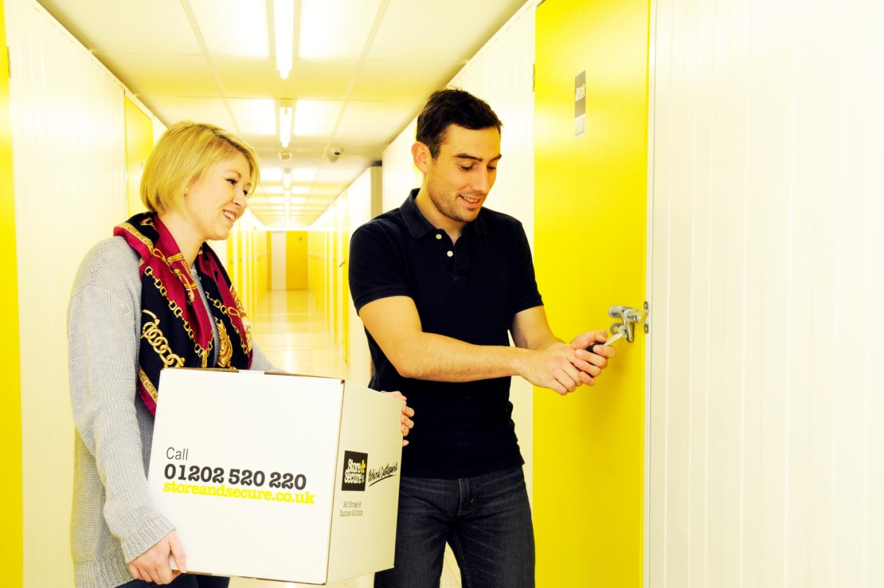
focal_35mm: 44
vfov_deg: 30.8
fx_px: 1067
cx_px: 442
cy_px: 294
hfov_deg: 45.0
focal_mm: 29
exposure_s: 1/60
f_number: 6.3
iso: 640
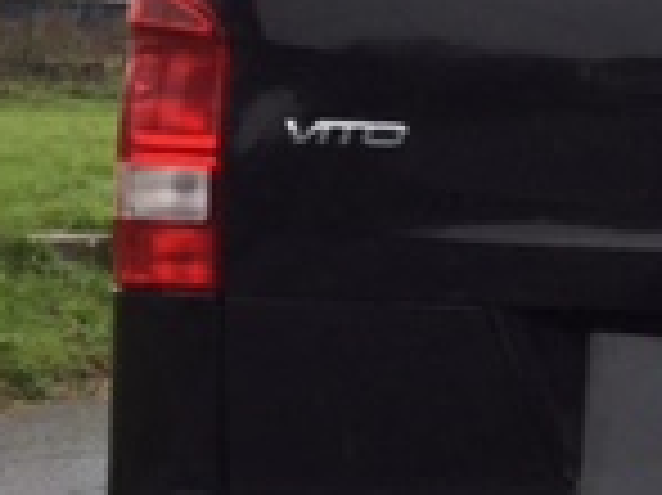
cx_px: 986
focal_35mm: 126
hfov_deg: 14.6
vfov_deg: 11.7
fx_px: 2408
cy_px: 189
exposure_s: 1/324
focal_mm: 4.15
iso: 32
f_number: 2.2
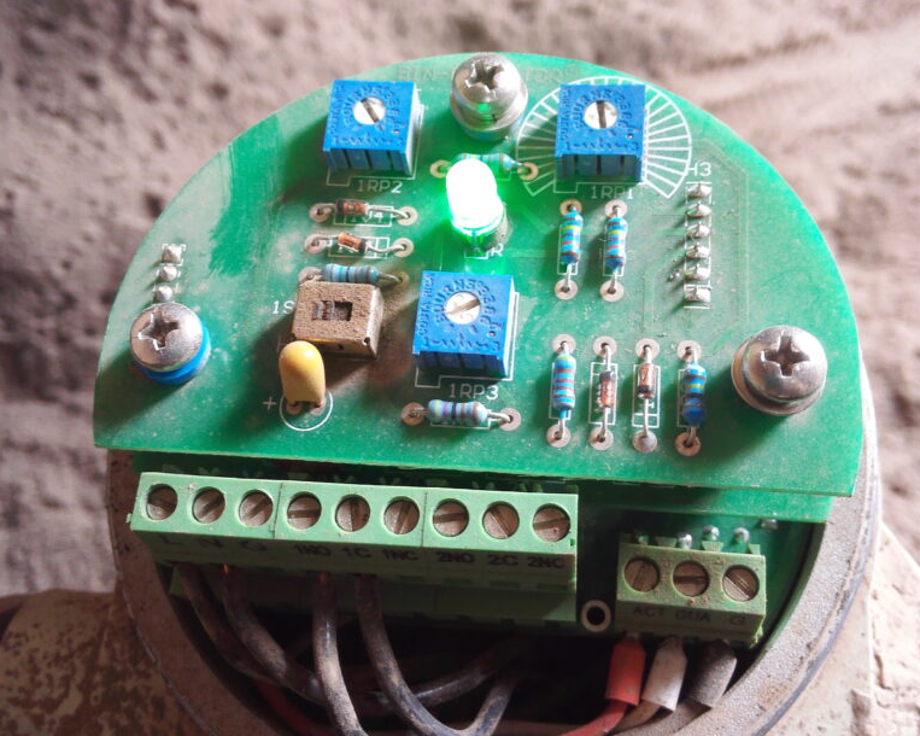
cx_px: 461
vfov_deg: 39.1
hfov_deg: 47.9
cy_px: 321
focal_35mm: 38
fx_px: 1034
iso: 125
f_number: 2
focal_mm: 3.8
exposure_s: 1/33.3
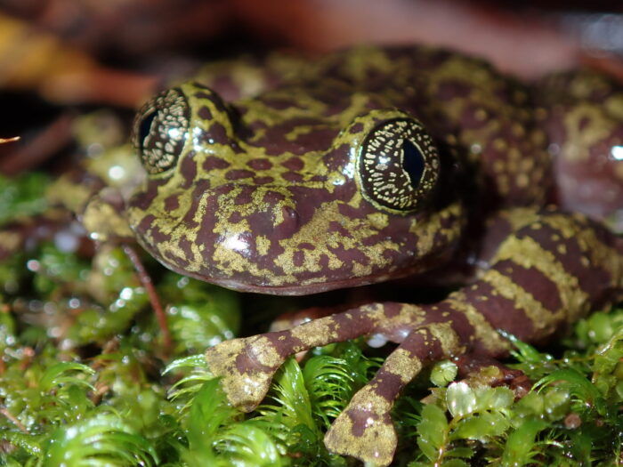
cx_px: 312
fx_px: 1800
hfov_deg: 19.6
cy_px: 234
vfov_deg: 14.8
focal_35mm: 100
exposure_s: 1/8
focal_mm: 18
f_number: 14
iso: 160
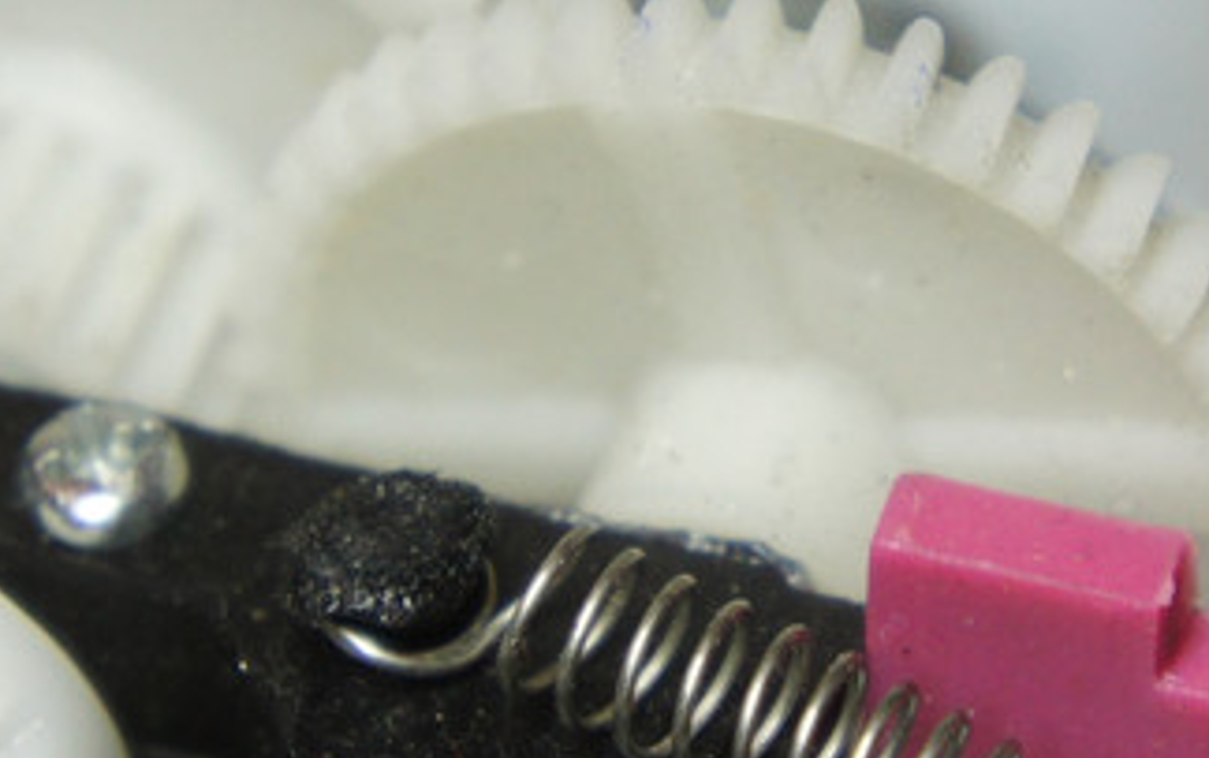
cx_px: 795
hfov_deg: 11.0
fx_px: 6265
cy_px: 442
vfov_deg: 6.9
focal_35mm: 190
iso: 1250
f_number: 5
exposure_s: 1/80
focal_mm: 42
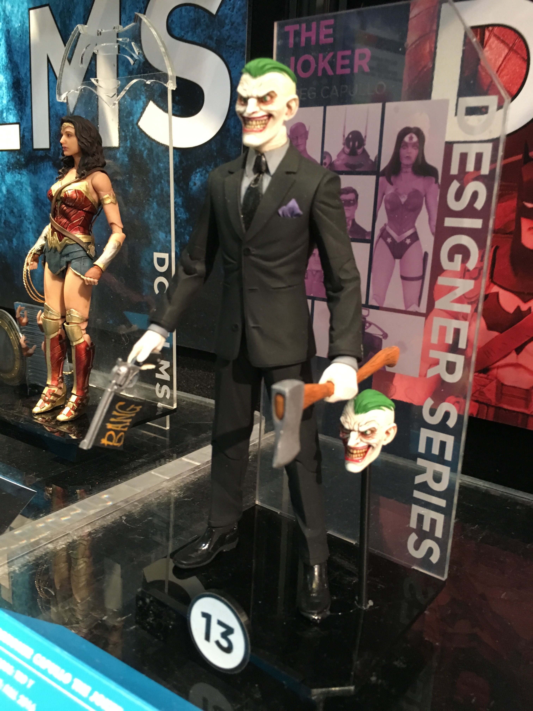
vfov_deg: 61.7
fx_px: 595
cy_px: 356
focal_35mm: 29
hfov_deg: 48.2
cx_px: 266
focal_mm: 4.15
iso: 200
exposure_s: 1/17
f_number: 2.2
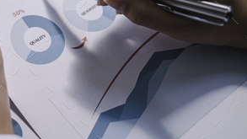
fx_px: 498
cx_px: 20
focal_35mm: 76
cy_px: -24
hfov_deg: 26.8
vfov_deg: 15.4
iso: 100
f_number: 3.5
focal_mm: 36
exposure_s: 1/160
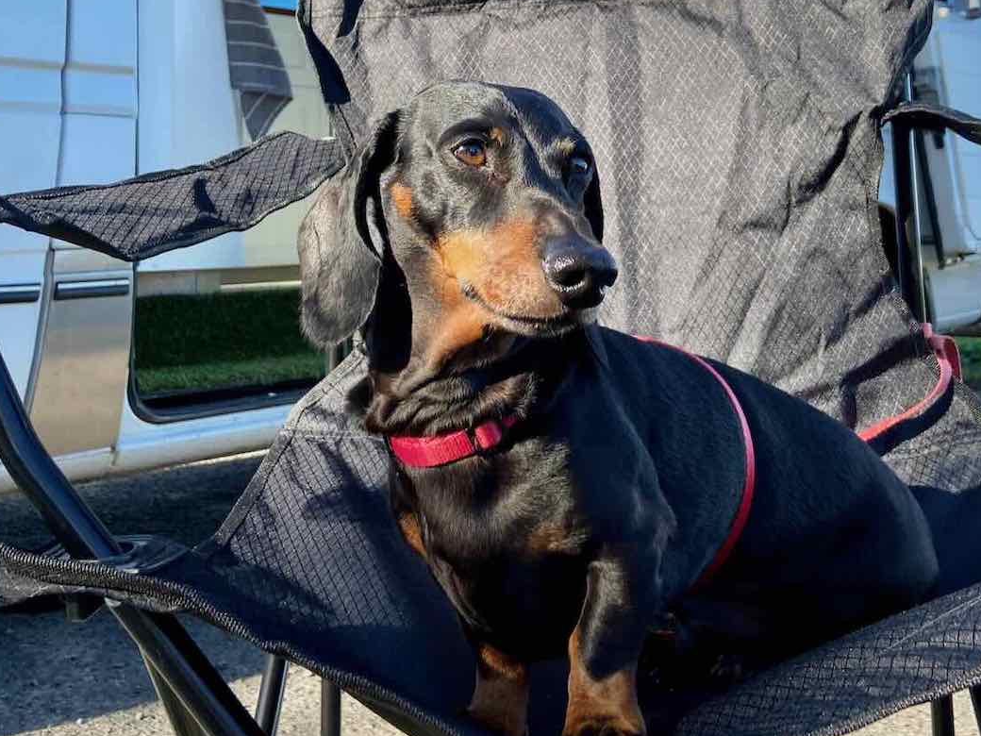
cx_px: 524
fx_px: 850
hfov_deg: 59.9
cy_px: 385
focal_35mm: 30
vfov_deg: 46.8
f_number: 1.8
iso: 32
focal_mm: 4.25
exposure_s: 1/522
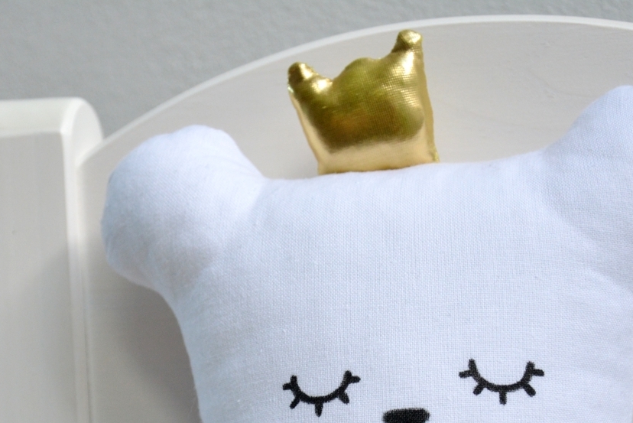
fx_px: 2144
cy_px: 378
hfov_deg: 16.8
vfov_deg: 11.2
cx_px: 265
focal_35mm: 122
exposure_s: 1/100
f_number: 5
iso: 1000
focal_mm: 45
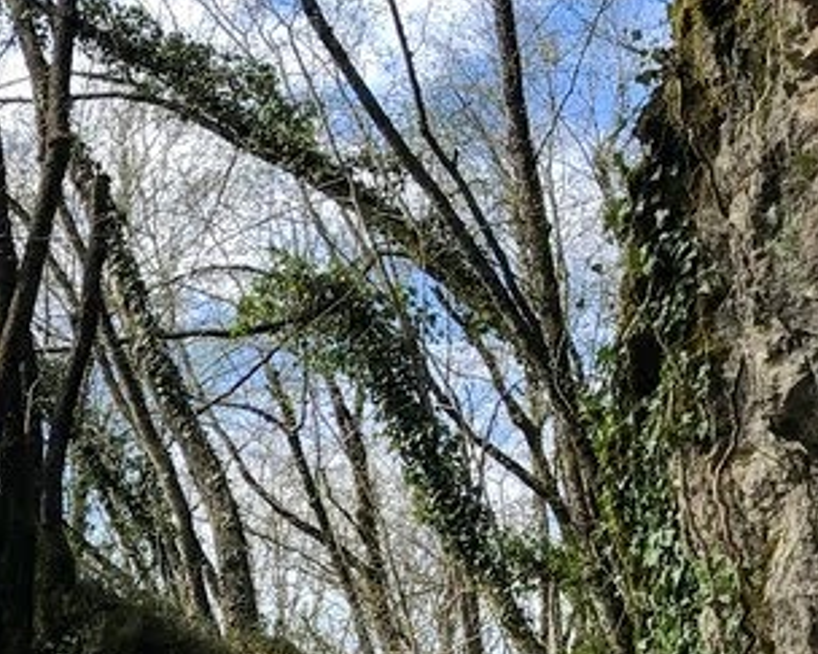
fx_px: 2227
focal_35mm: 92
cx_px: -374
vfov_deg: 16.2
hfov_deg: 18.6
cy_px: 713
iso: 20
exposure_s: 1/1008
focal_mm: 3.99
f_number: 1.8
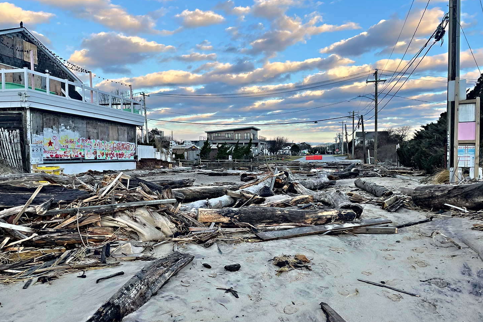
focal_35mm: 28
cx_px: 248
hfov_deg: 65.5
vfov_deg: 46.2
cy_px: 186
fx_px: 376
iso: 32
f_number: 1.6
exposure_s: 1/461
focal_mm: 4.2
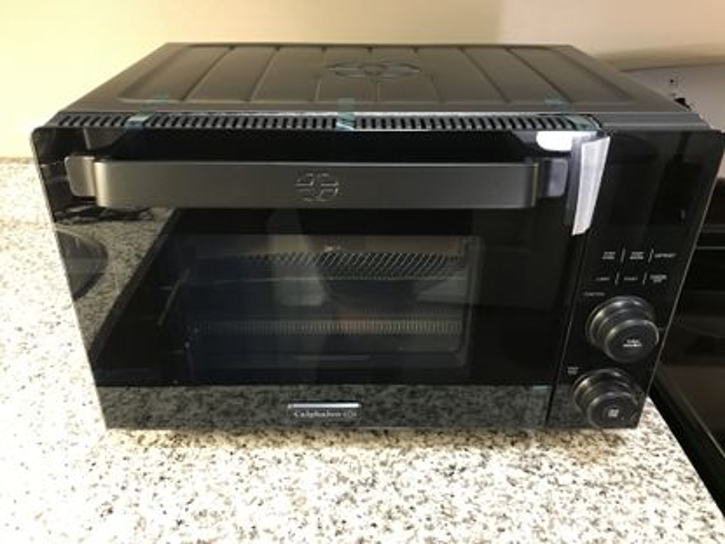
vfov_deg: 49.7
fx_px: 586
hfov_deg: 63.5
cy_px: 272
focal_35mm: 28
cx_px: 362
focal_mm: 3.99
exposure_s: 1/6
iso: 100
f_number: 1.8
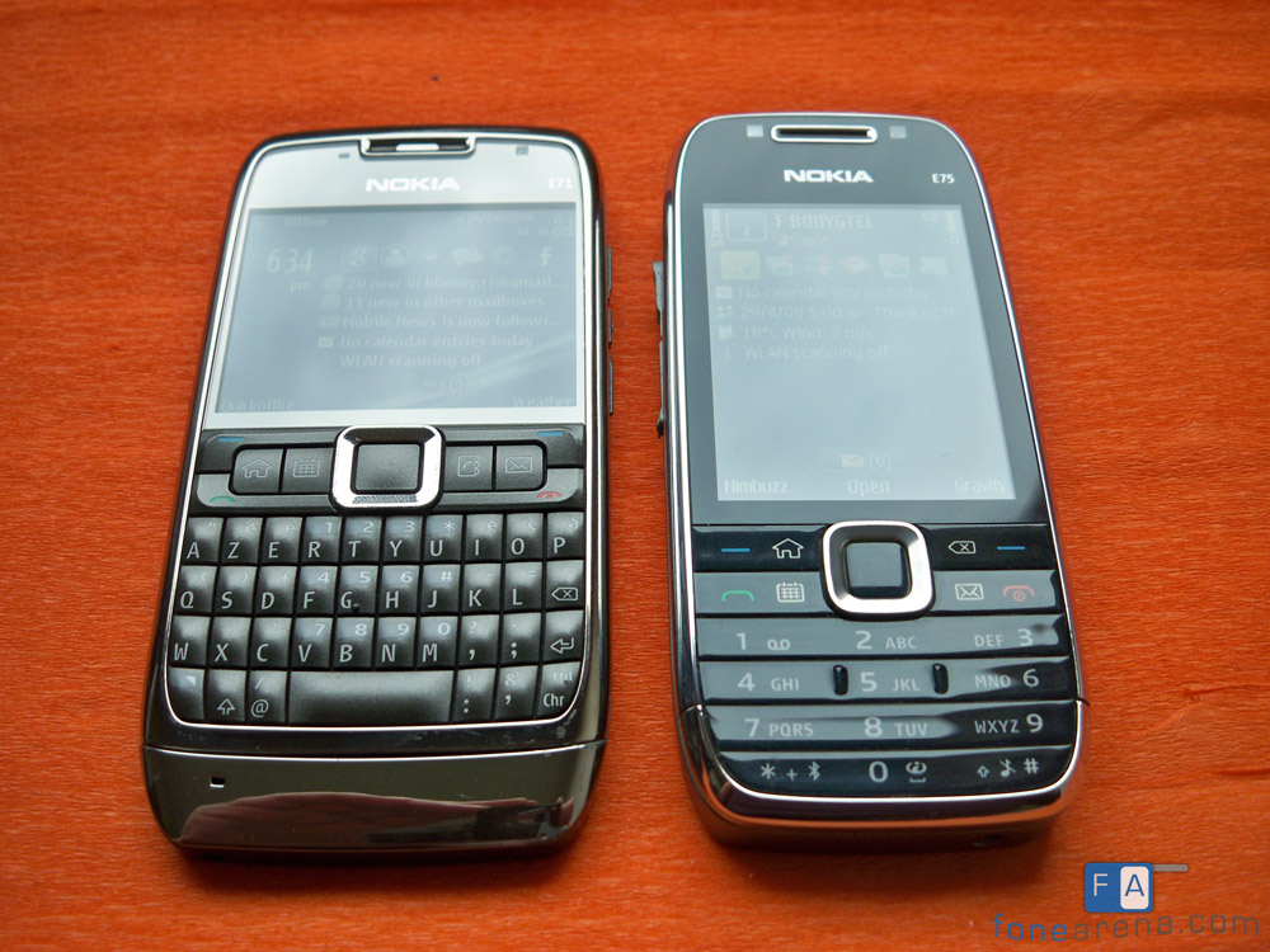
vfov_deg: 38.7
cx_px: 635
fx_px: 1357
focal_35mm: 37
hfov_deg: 50.1
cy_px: 476
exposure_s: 1/50
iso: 80
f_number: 3.1
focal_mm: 7.9
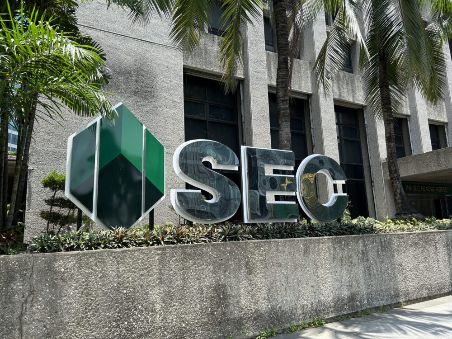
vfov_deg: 53.1
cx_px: 226
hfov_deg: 67.3
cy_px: 170
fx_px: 339
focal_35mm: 26
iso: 50
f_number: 1.5
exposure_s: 1/982
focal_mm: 5.7
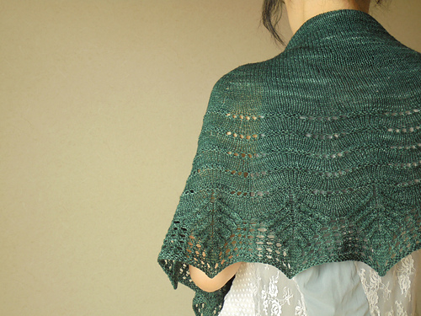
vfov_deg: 33.6
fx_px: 523
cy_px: 158
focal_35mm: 43
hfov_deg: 43.9
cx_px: 210
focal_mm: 7.8
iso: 100
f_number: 4.5
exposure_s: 1/30
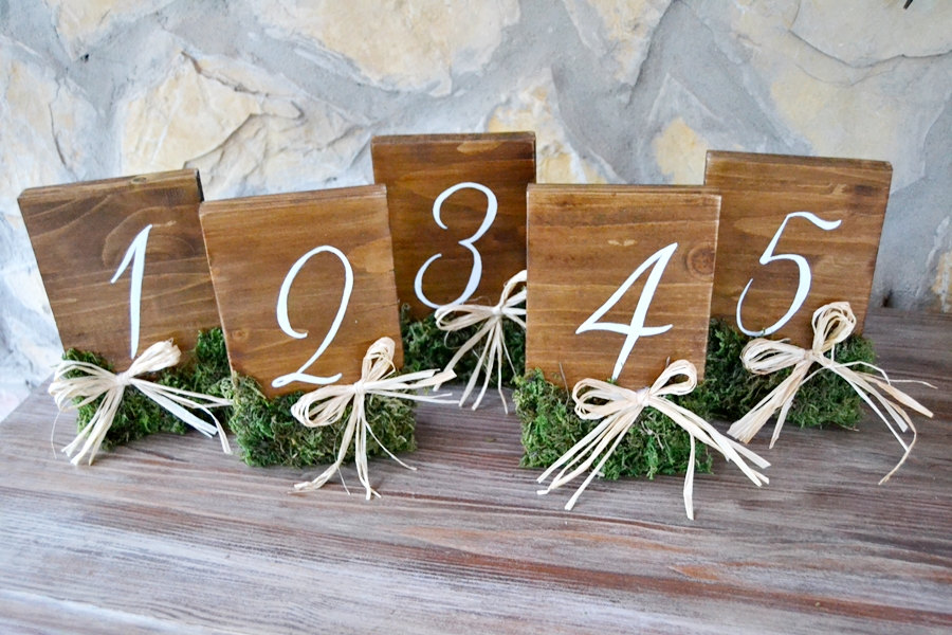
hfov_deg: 55.1
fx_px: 912
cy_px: 318
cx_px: 476
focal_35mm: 34
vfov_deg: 38.4
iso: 3200
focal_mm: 23
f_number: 3.8
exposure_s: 1/13
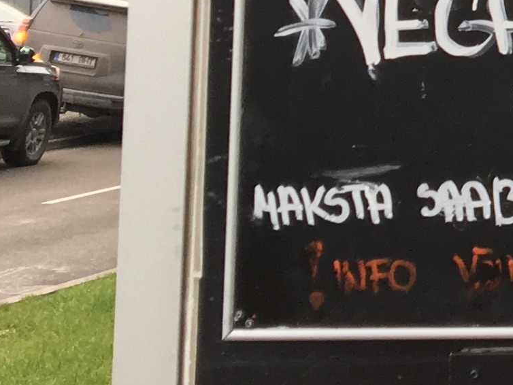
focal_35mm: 155
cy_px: -226
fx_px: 2298
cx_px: 1103
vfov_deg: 9.3
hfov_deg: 11.2
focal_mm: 4.15
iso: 40
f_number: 2.2
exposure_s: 1/100
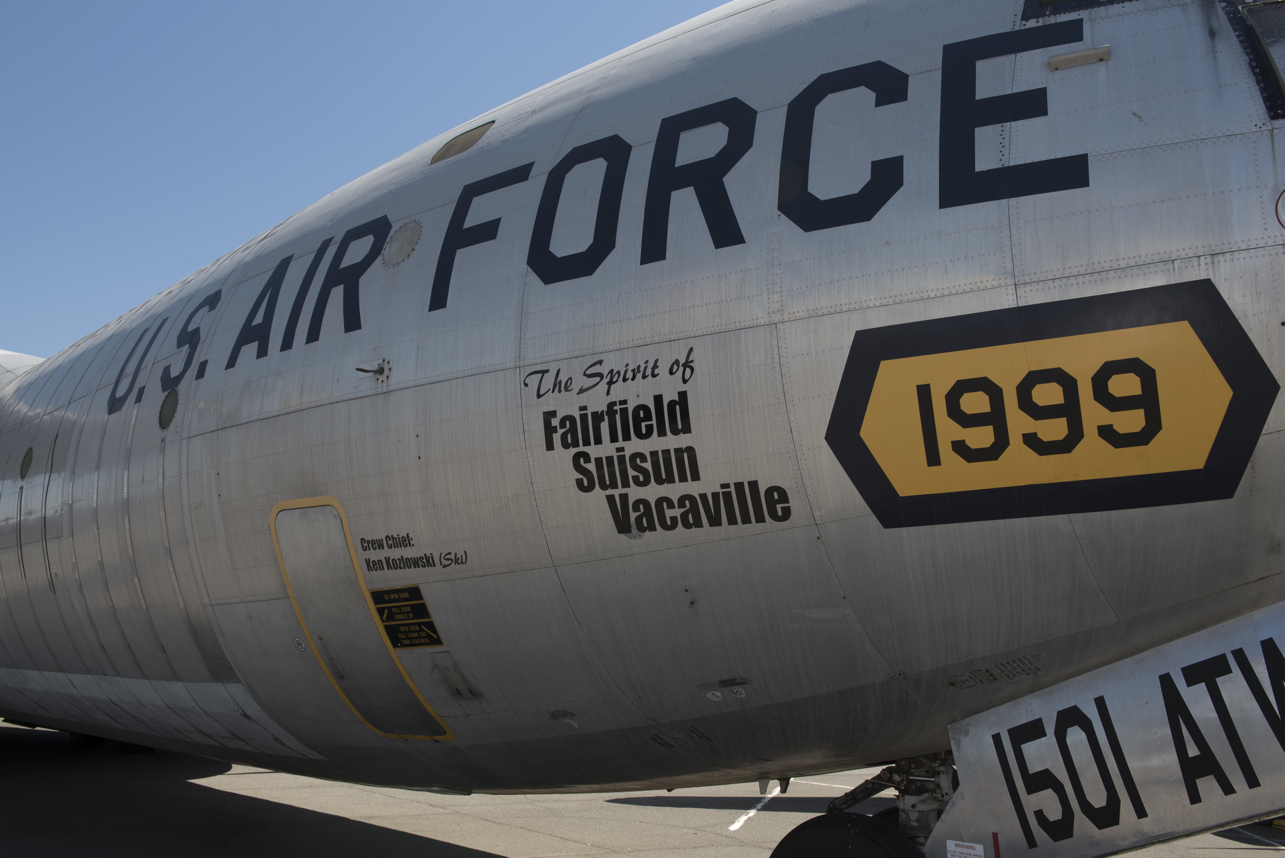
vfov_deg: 42.4
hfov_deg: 60.3
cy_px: 429
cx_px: 642
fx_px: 1107
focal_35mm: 31
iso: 200
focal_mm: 31
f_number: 10
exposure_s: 1/400
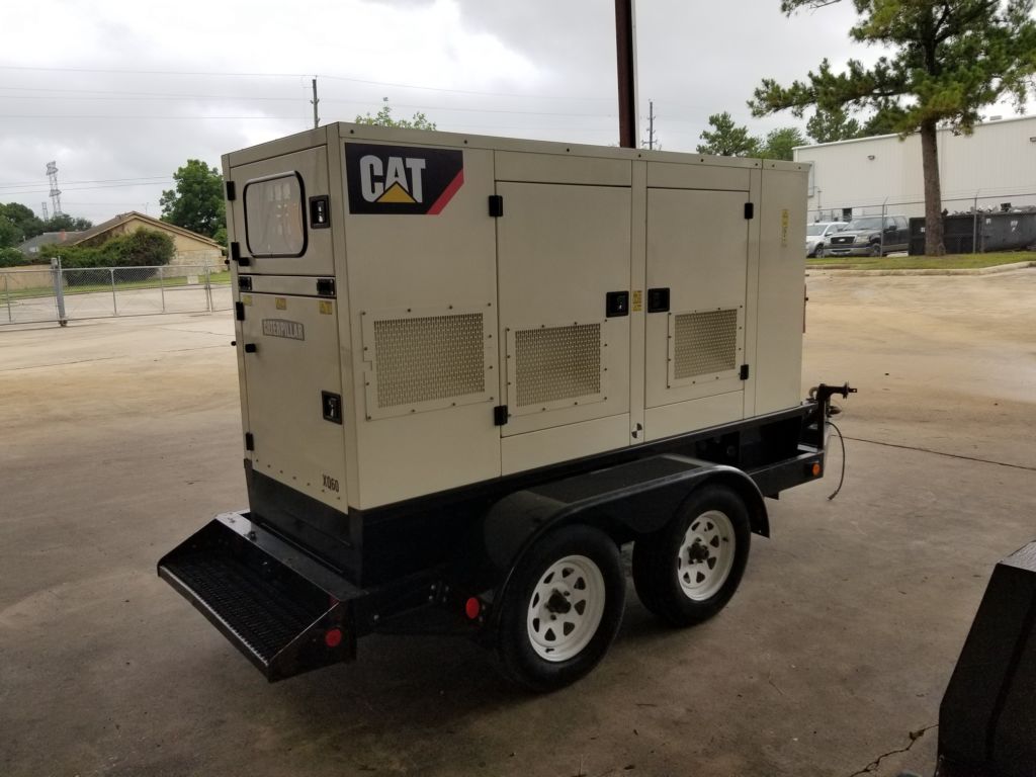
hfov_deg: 67.3
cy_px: 388
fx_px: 778
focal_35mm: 26
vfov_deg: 53.1
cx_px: 518
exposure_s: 1/1754
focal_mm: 4.25
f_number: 1.7
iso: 50
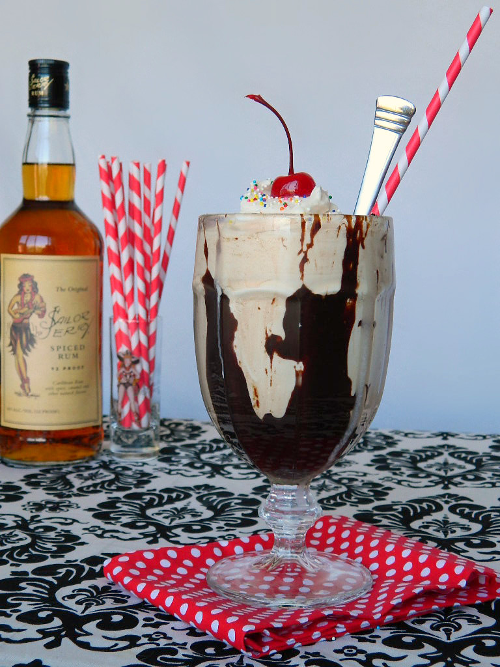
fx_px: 1098
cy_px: 334
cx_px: 250
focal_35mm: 57
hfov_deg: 25.7
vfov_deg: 33.8
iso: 100
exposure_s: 1/50
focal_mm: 10.2
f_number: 3.8
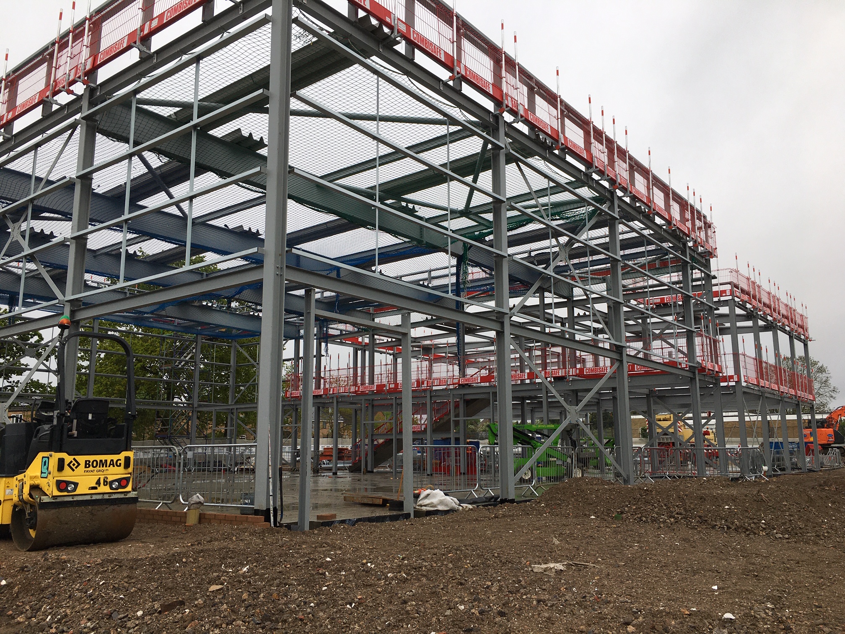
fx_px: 708
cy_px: 317
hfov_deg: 61.7
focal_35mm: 29
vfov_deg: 48.2
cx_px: 422
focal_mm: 4.15
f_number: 2.2
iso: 25
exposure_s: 1/460
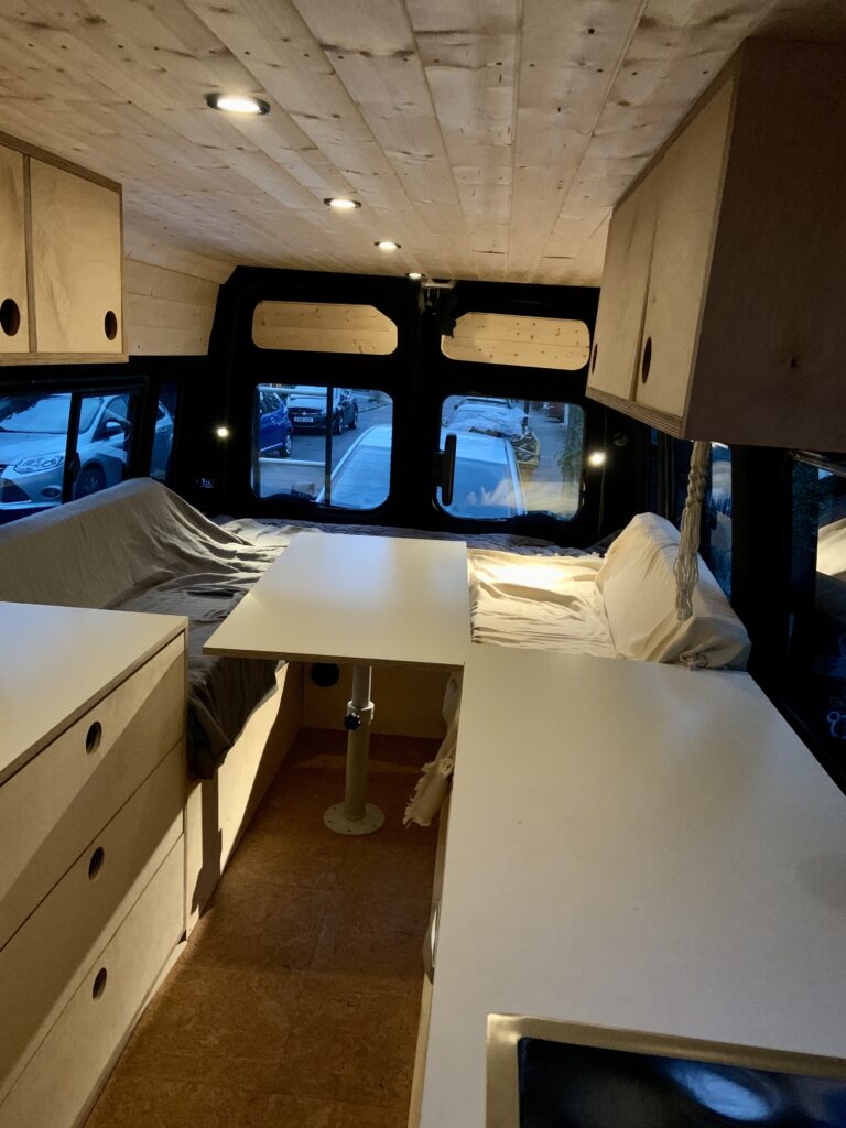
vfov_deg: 67.3
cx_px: 423
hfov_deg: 53.1
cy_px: 564
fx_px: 847
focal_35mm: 26
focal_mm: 4.25
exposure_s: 1/29
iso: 800
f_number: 1.8
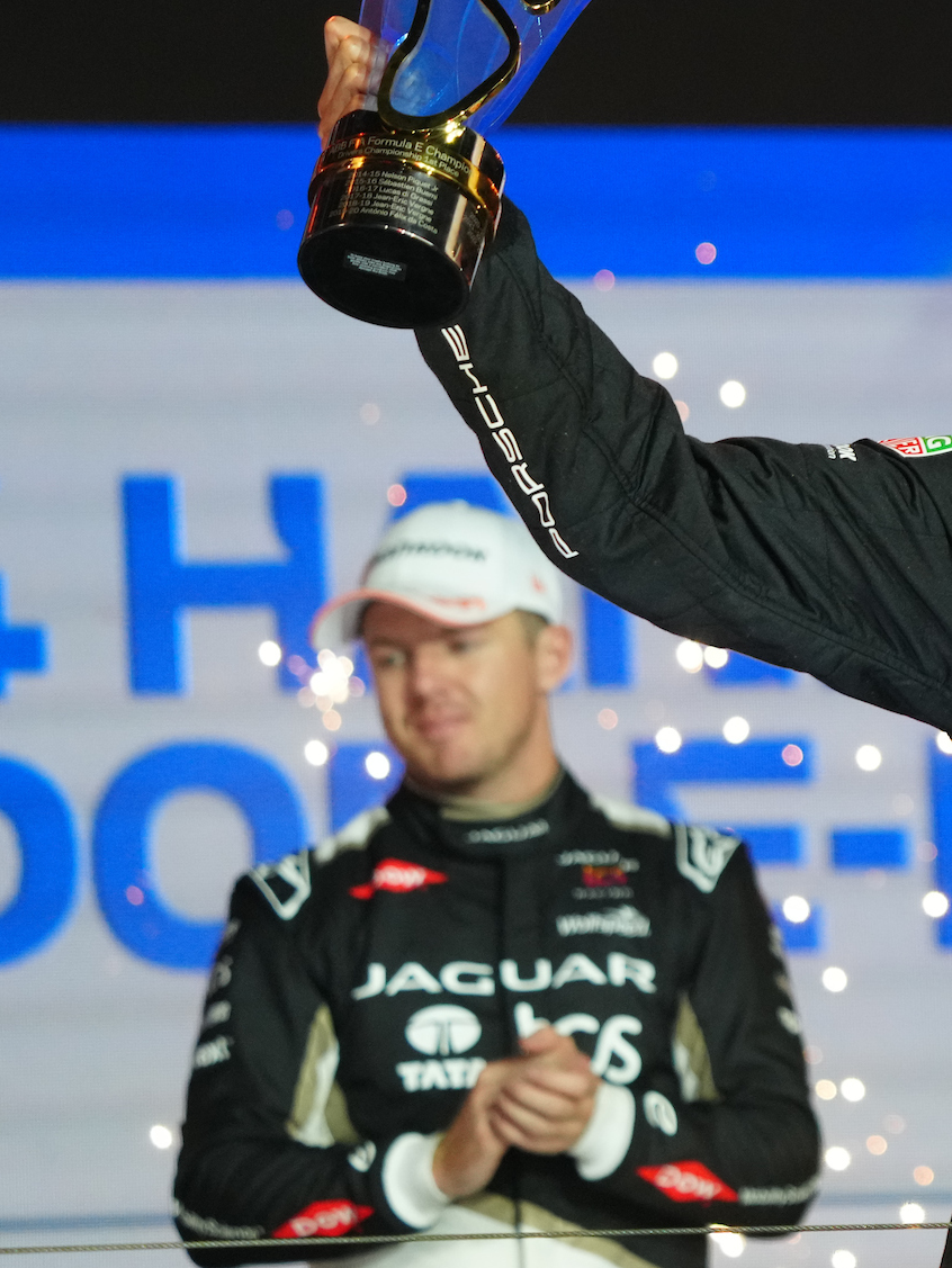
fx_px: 19277
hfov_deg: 2.8
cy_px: 421
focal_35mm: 526
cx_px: 1211
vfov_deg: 3.8
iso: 3200
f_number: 6.3
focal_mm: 257
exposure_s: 1/800
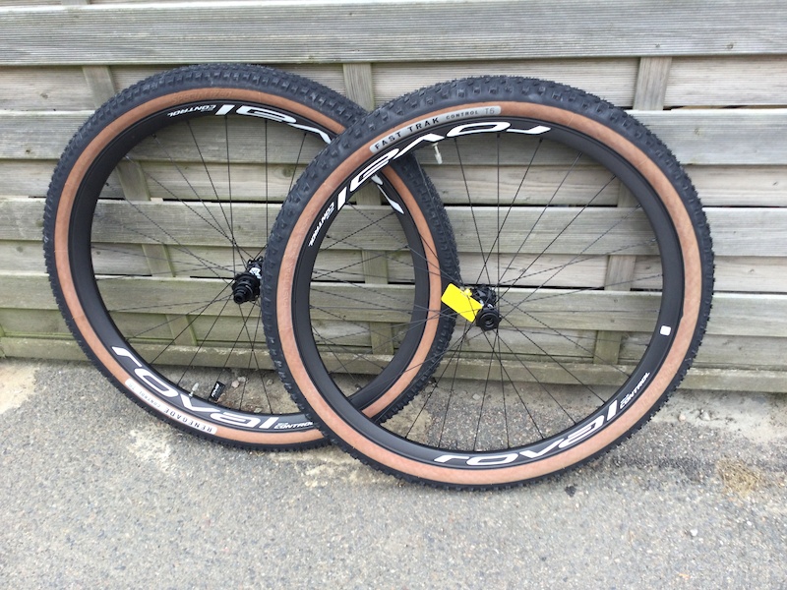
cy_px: 295
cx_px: 394
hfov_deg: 58.4
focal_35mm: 31
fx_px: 705
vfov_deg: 45.4
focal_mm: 3.3
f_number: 2.4
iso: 25
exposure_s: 1/100
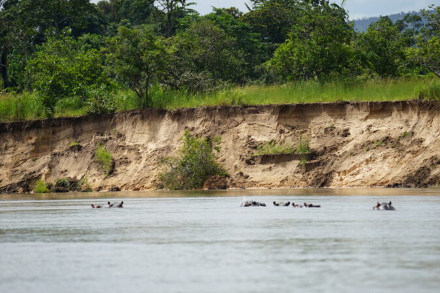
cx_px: 225
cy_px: 138
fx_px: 5572
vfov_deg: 3.0
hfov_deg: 4.5
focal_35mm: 456
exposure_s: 1/500
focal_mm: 400
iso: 125
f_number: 6.3
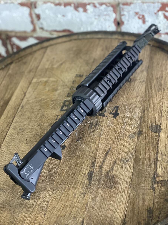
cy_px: 112
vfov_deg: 36.8
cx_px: 84
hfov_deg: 28.0
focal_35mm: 52
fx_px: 337
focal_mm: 6
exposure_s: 1/40
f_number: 2
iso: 320
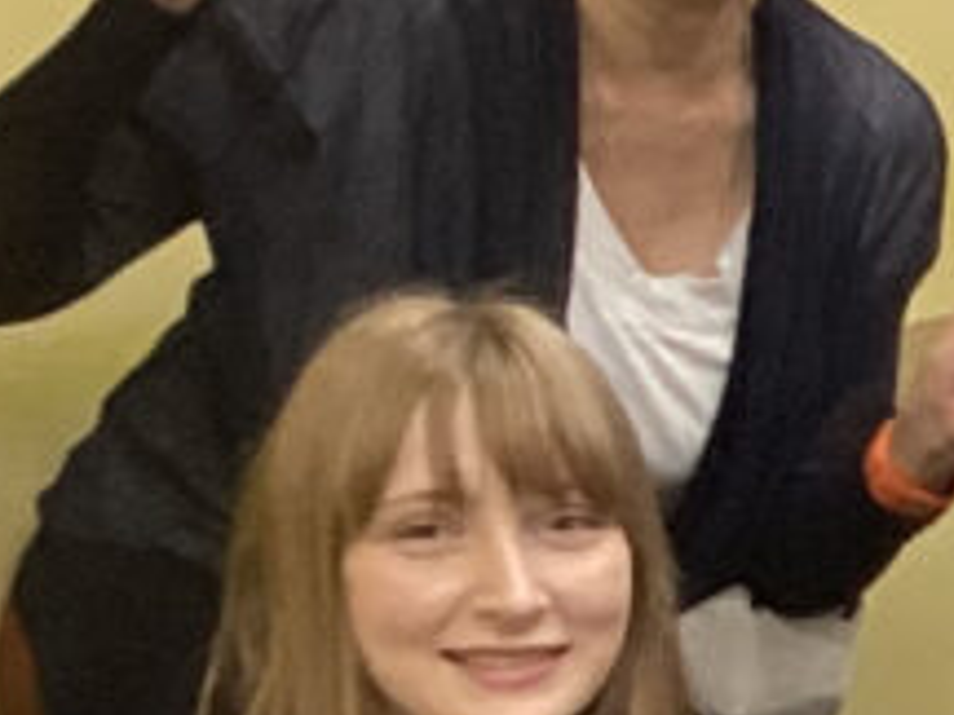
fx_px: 6063
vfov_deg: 6.7
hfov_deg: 7.6
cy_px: 666
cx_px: 3048
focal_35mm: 220
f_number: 2.4
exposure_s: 1/50
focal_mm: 3.3
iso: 100
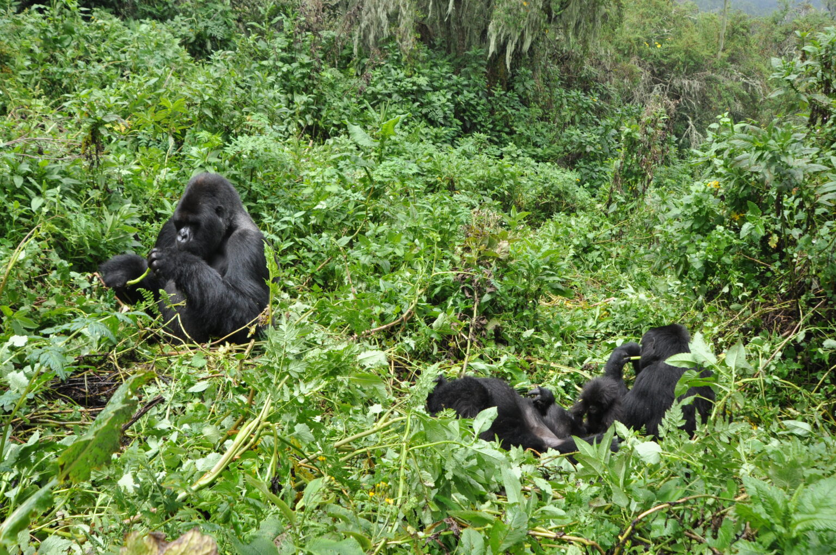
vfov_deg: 36.8
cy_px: 278
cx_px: 418
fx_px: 835
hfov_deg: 53.2
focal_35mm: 36
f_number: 9
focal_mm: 24
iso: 500
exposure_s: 1/320
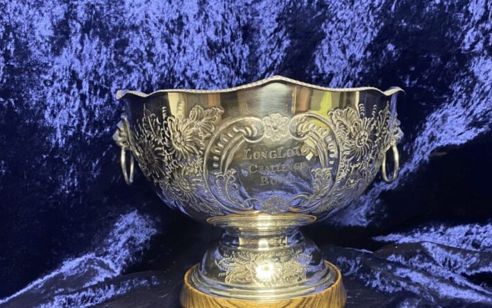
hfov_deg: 55.3
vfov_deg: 35.8
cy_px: 214
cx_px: 251
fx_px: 469
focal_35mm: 35
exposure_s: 1/25
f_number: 1.8
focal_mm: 4.25
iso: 500
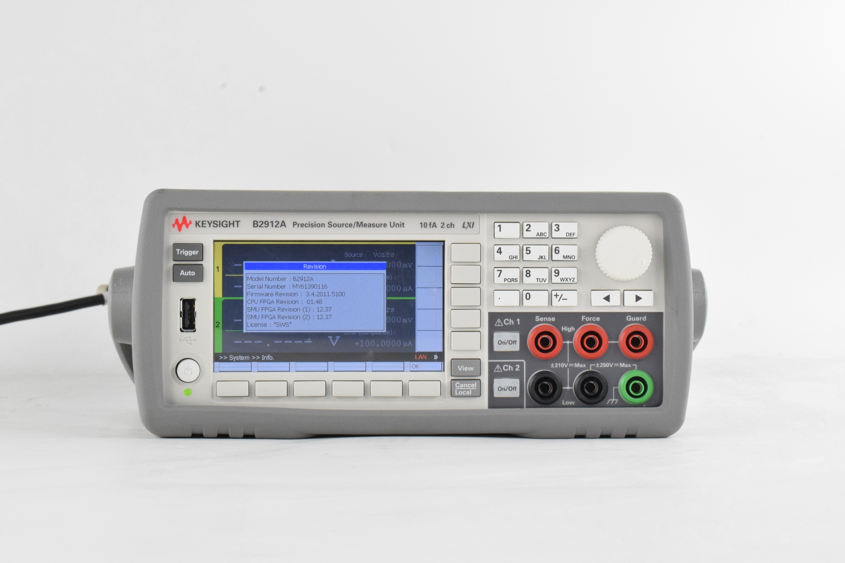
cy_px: 282
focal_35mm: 82
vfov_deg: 16.6
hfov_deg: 24.6
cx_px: 422
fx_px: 1936
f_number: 22
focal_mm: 55
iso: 1600
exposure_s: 1/30
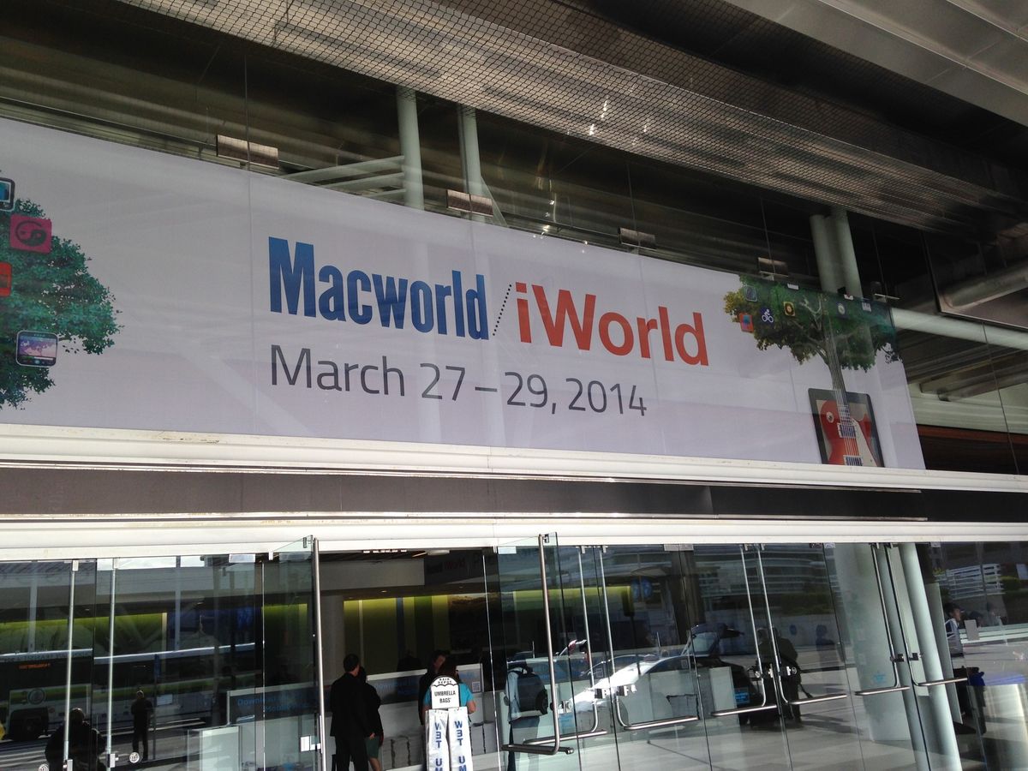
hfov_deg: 55.4
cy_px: 386
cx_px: 514
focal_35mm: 33
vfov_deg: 42.9
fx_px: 980
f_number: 2.4
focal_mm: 4.12
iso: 50
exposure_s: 1/285
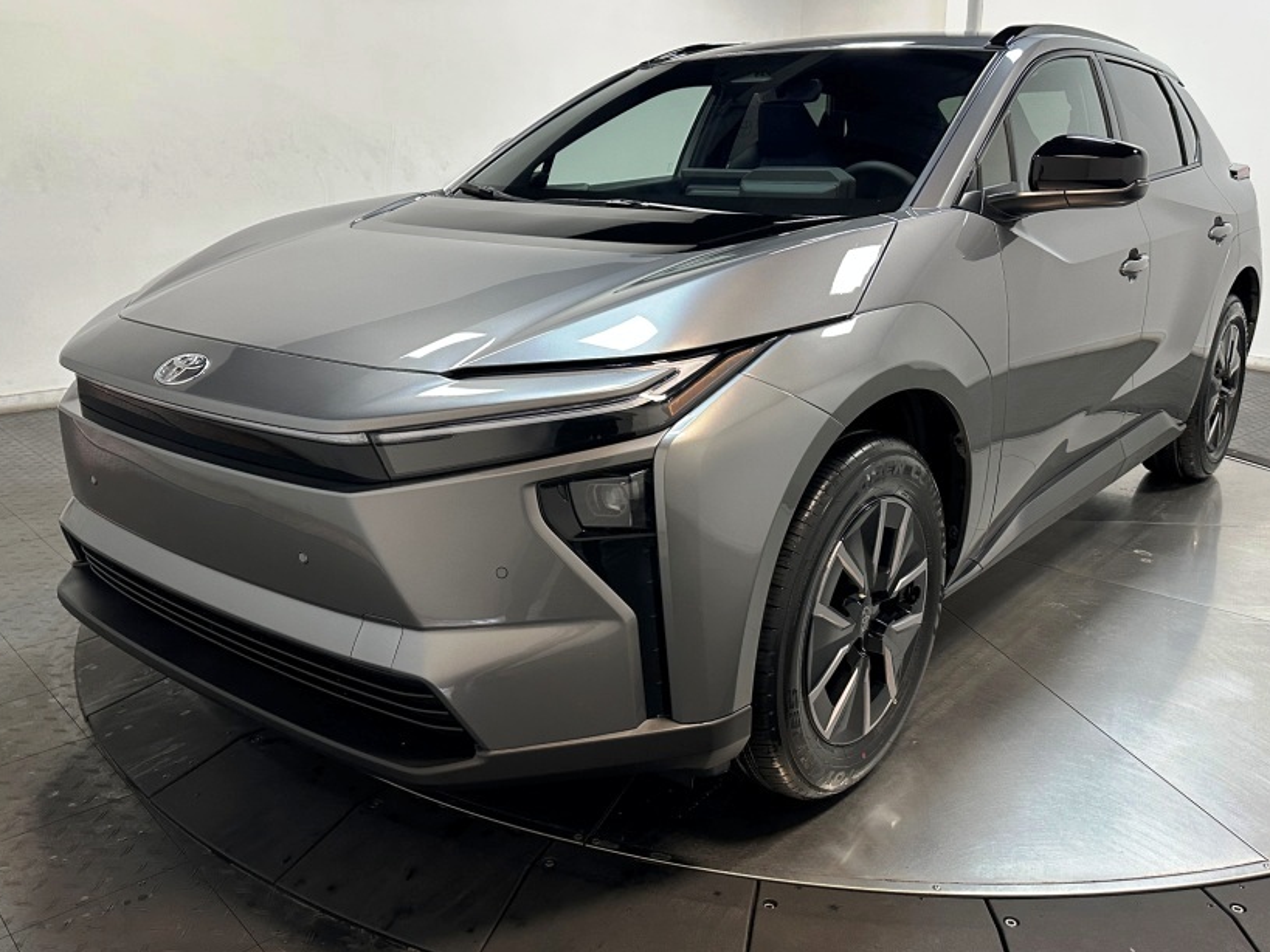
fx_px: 1100
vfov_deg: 46.8
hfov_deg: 60.0
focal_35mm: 30
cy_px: 459
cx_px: 647
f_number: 1.78
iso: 320
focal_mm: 6.86
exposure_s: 1/60
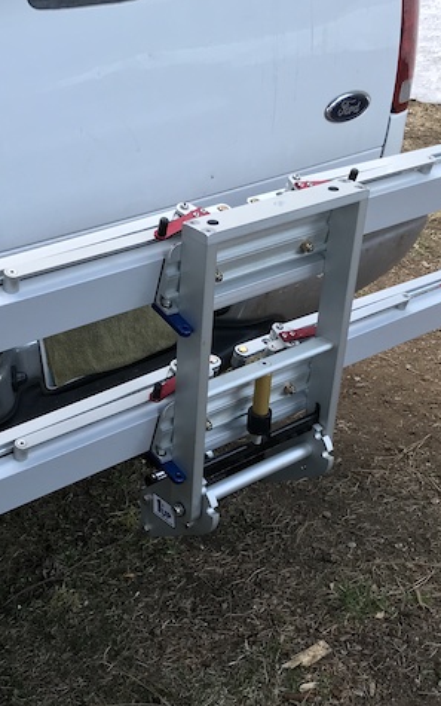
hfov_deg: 25.8
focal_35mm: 50
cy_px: 394
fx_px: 961
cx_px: 190
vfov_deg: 40.2
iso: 25
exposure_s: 1/40
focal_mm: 3.99
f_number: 1.8
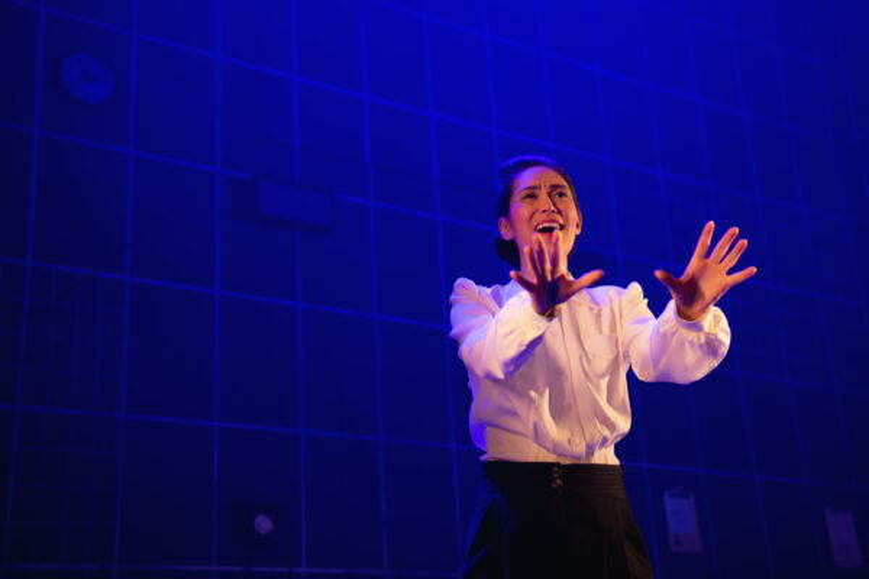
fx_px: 1159
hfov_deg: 41.1
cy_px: 290
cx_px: 434
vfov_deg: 28.1
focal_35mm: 48
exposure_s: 1/125
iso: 800
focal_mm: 48
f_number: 3.2
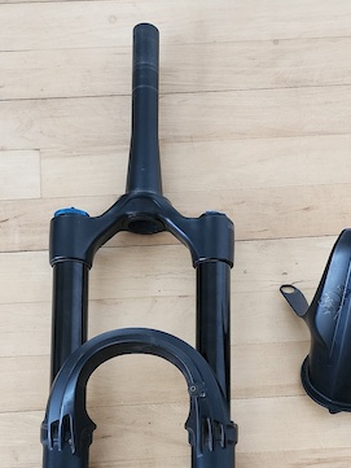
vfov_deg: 35.5
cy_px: 410
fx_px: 689
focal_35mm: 51
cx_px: 221
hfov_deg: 28.5
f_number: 1.8
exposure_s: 1/120
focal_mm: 6.4
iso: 320
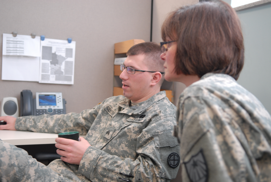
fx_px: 350
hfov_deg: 42.3
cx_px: 136
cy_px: 91
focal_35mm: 46
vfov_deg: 29.0
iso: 220
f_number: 2.8
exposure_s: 1/30
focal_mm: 31
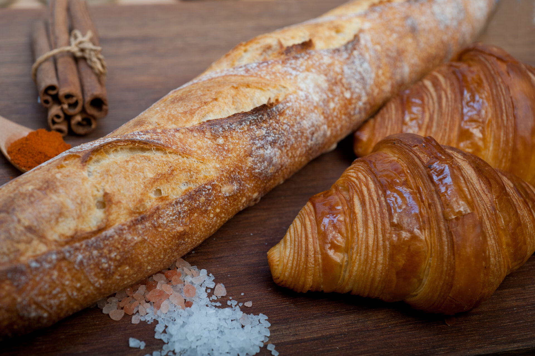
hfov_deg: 33.4
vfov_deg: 22.6
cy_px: 178
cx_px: 268
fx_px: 891
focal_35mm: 60
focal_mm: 60
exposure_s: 1/200
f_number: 8
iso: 200
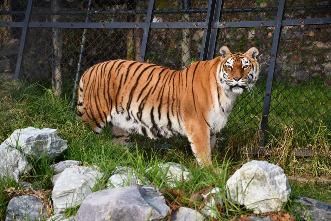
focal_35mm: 127
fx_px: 1168
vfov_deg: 10.8
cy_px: 110
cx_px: 166
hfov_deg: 16.1
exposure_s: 1/250
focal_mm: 85
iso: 200
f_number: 7.1
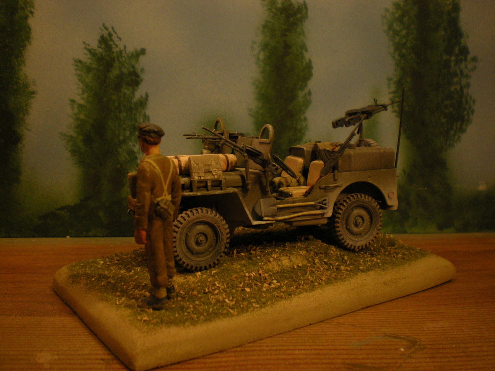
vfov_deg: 37.7
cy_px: 186
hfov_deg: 49.0
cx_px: 248
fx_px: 543
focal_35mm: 38
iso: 200
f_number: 3.1
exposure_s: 1/48.5
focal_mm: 6.3
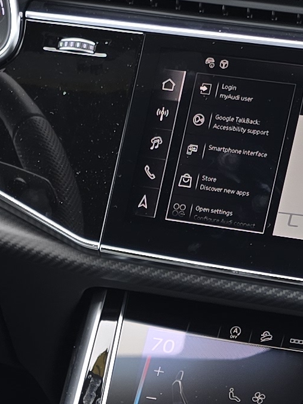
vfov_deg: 13.6
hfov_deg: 10.8
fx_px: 1587
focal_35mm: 136
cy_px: 621
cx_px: -22
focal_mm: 6.3
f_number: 1.7
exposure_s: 1/76.6
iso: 16
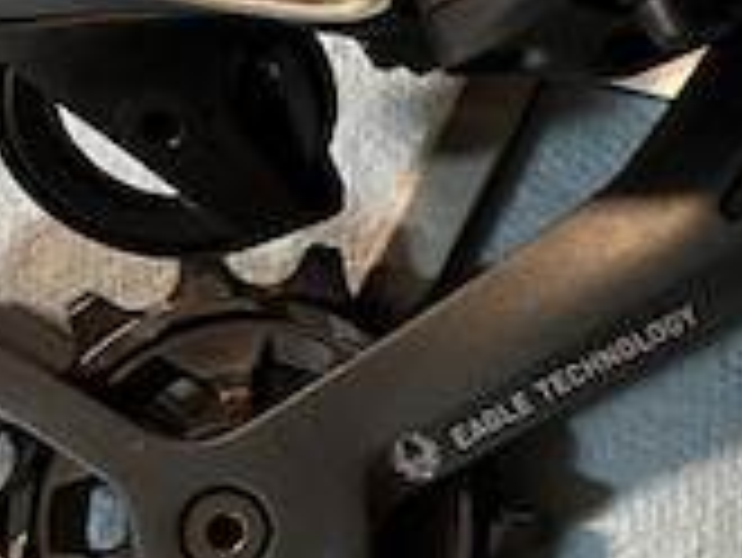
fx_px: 2703
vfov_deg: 11.8
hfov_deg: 13.2
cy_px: 225
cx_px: 1547
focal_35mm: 126
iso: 400
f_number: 1.5
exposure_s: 1/60
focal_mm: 5.7
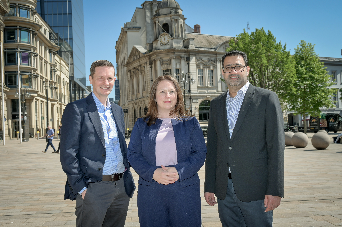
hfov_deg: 42.8
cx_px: 171
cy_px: 114
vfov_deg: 29.2
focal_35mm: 46
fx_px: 437
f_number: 10
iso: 125
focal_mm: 46
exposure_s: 1/200
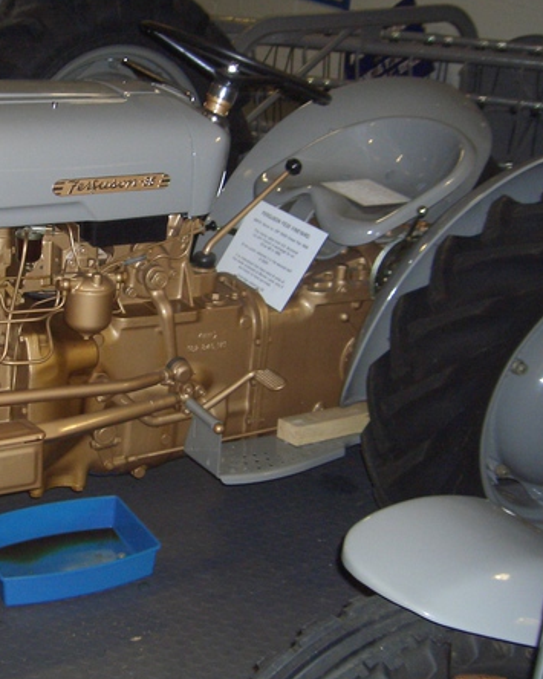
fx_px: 1186
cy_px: 332
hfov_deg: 25.0
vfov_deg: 32.0
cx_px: 49
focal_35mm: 59
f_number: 2.8
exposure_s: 1/60
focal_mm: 8
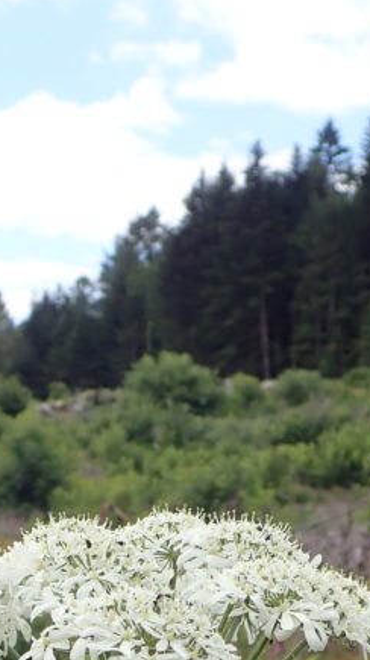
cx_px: 149
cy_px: 602
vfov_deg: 26.6
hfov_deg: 15.6
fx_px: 1346
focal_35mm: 77
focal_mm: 5.5
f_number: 3.2
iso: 100
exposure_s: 1/500
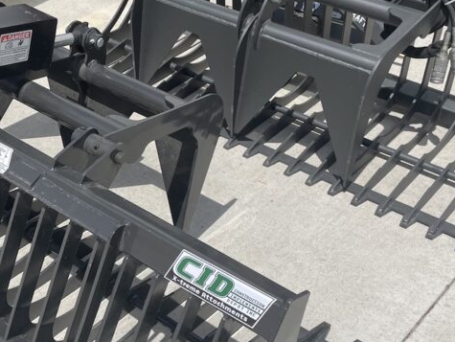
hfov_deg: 32.4
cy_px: 202
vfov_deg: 26.1
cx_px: 33
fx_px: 737
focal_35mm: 56
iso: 32
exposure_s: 1/6494
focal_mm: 4.2
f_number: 1.6
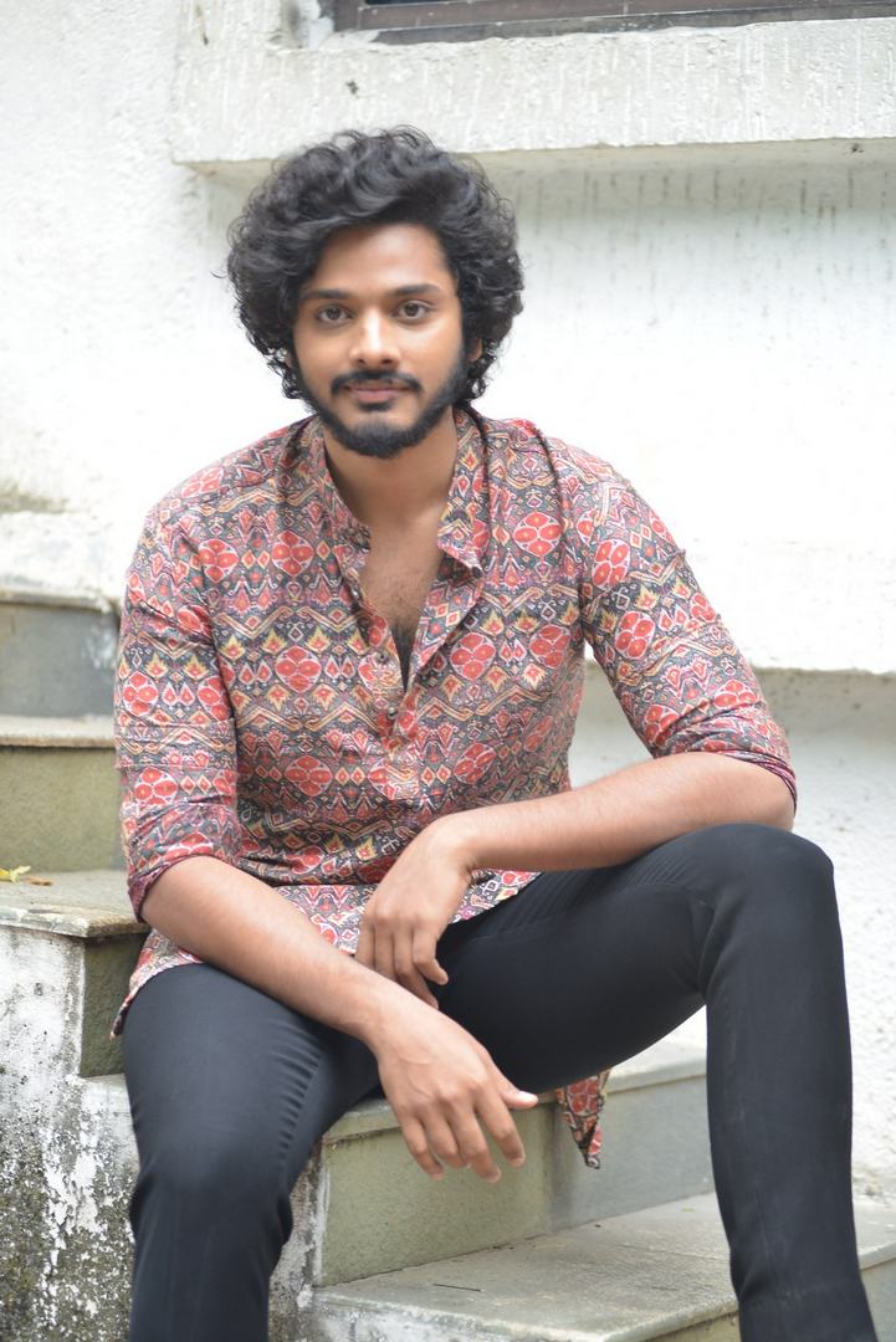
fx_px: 2984
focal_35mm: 80
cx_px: 448
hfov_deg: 17.1
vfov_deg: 25.4
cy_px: 671
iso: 640
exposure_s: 1/160
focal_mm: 80
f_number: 16
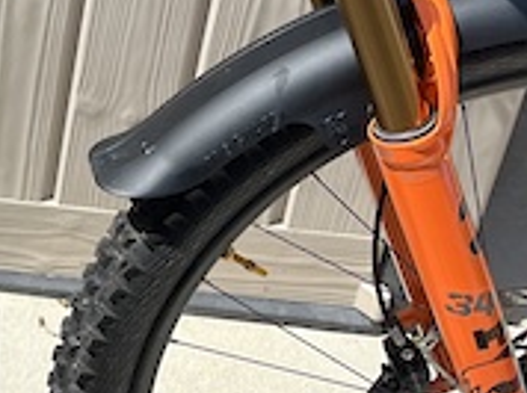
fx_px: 1779
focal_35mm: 117
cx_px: -216
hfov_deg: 15.7
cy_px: -44
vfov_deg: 12.4
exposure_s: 1/1890
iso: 50
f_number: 1.6
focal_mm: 5.1
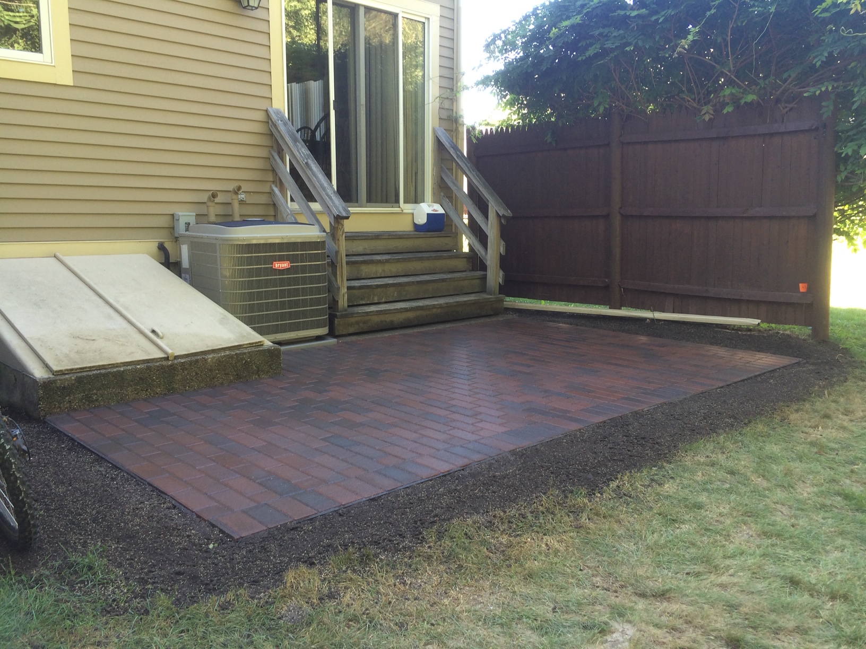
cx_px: 433
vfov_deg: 48.2
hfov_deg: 61.7
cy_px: 324
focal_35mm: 29
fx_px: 726
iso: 40
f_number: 2.2
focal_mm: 4.15
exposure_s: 1/60
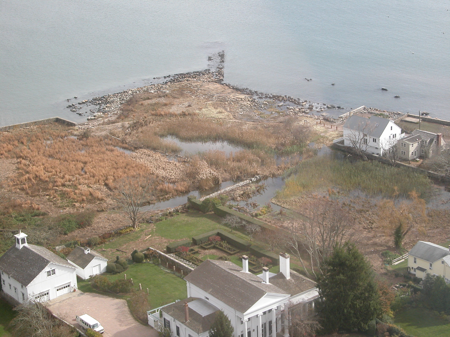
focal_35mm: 78
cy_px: 168
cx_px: 225
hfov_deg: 25.0
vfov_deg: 18.9
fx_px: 1014
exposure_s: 1/242
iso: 100
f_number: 5.4
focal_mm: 19.9
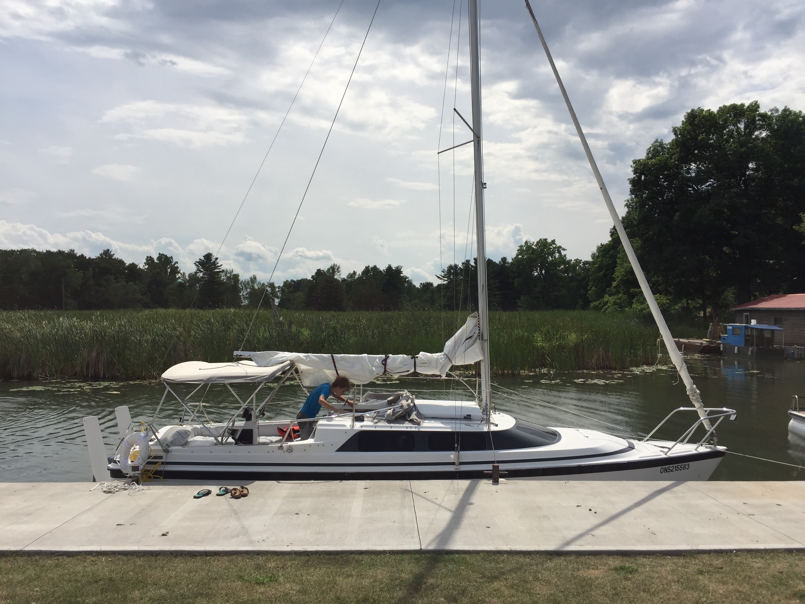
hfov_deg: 61.7
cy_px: 302
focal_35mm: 29
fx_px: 674
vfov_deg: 48.2
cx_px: 402
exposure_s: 1/4405
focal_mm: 4.15
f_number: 2.2
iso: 32
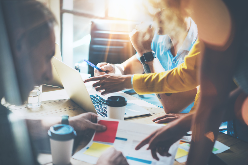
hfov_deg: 36.2
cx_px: 124
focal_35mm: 55
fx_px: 379
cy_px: 82
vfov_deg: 24.6
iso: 250
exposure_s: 1/100
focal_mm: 55
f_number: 1.8
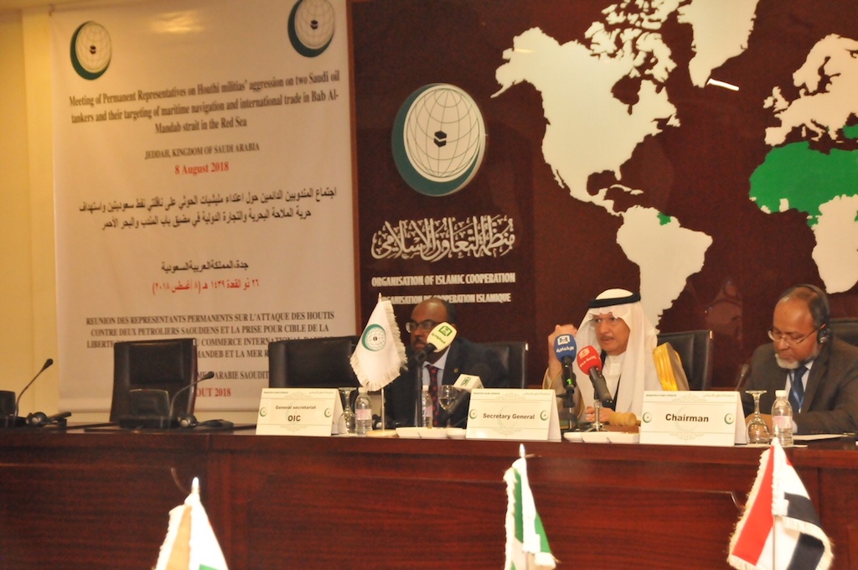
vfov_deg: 14.7
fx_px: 2214
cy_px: 285
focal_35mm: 93
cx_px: 429
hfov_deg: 21.9
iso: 3200
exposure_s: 1/60
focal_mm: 62
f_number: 7.1
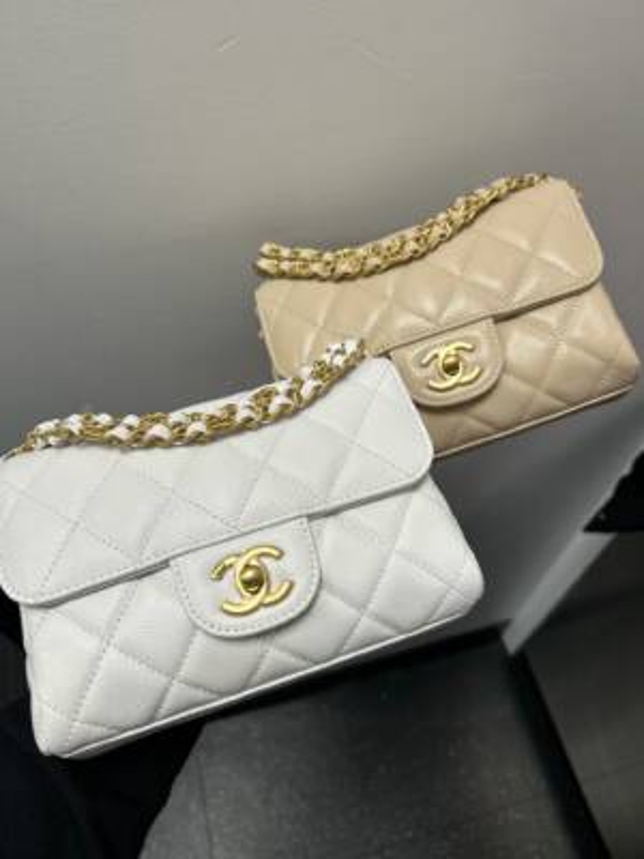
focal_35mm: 26
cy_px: 430
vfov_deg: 67.3
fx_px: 645
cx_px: 322
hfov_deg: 53.1
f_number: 1.5
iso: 50
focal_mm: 5.7
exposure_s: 1/122
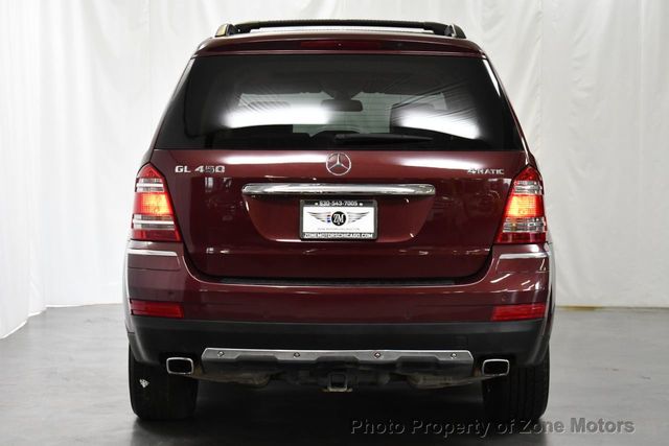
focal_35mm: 82
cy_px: 223
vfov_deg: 16.7
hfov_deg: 24.8
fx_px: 1524
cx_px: 334
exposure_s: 1/125
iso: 2500
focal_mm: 55
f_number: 5.6
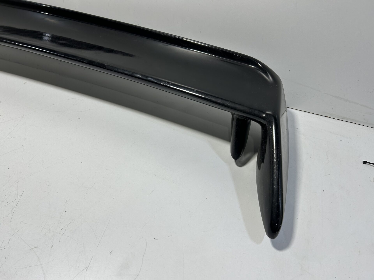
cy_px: 140
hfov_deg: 67.3
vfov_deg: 53.1
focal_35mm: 26
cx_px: 187
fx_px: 281
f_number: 1.5
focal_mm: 5.7
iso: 50
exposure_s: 1/1209
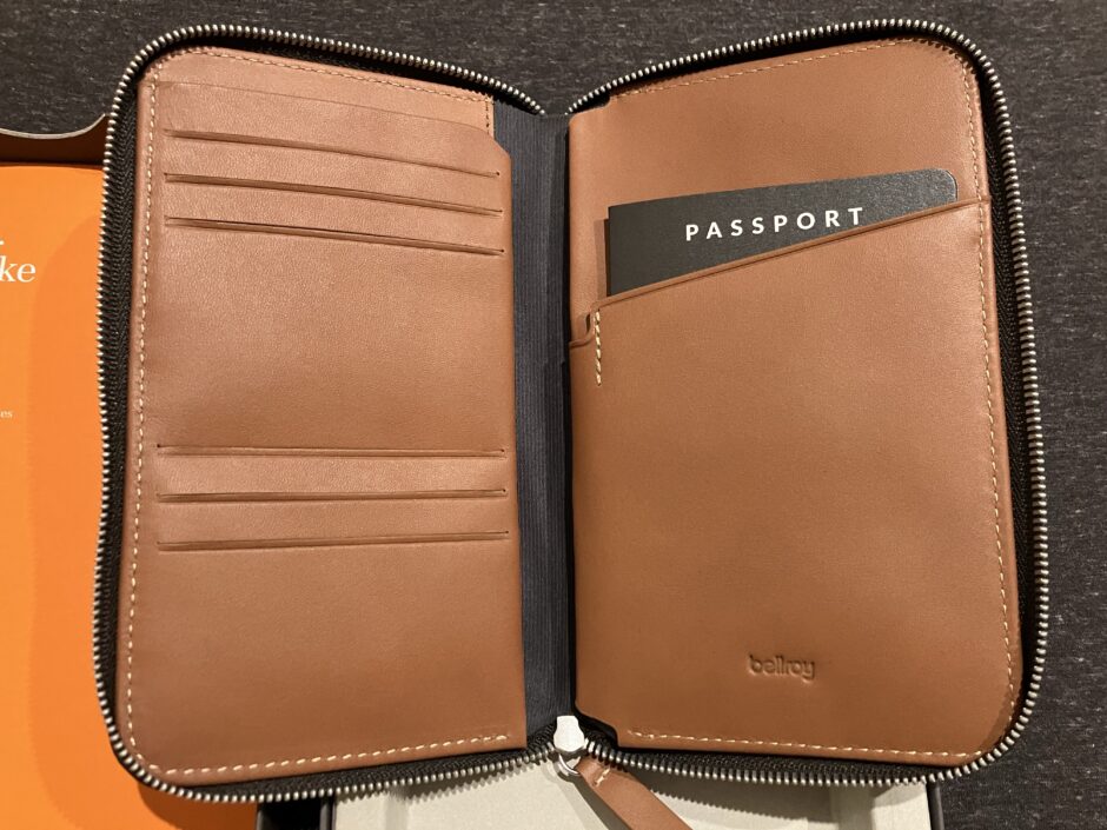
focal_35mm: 28
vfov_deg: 49.7
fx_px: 895
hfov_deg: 63.4
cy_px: 415
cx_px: 554
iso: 400
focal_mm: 3.99
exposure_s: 1/34
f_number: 1.8
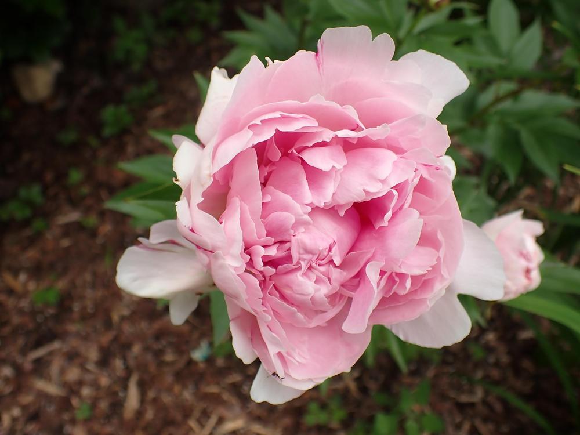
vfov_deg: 46.8
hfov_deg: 60.0
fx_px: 503
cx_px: 290
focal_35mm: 30
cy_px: 218
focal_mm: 5.4
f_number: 2.3
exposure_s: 1/200
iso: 100
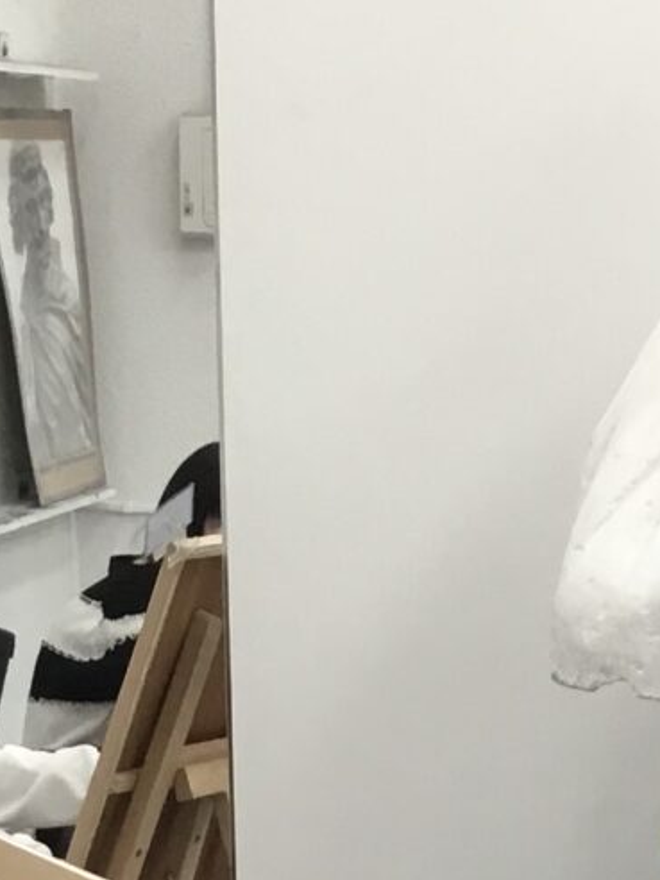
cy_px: 1515
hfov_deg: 11.3
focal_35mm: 129
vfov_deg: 13.8
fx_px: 3279
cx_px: 764
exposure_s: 1/40
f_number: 2.4
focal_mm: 3.3
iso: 25
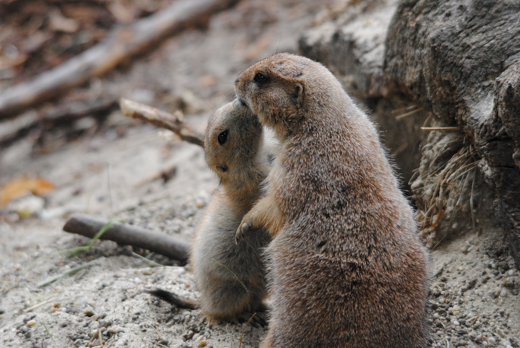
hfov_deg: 5.5
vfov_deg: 3.7
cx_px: 260
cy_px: 174
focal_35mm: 375
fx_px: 5423
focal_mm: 250
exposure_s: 1/500
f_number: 5.6
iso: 560
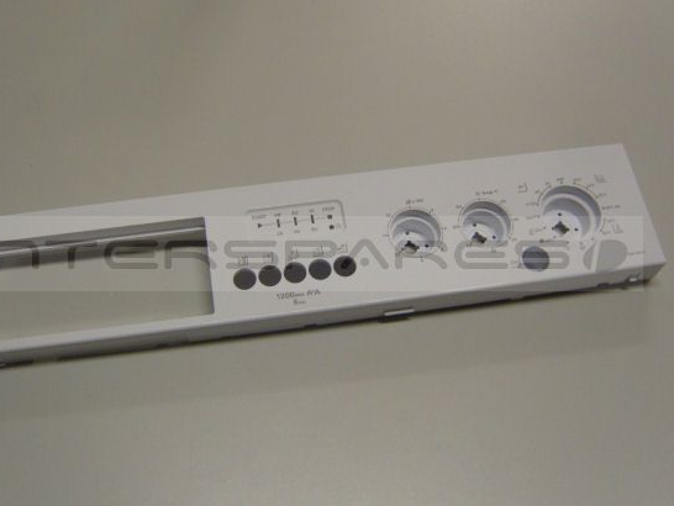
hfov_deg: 45.7
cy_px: 253
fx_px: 799
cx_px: 299
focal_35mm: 41
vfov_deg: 35.2
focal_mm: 7.4
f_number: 2.8
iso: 155
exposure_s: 1/30
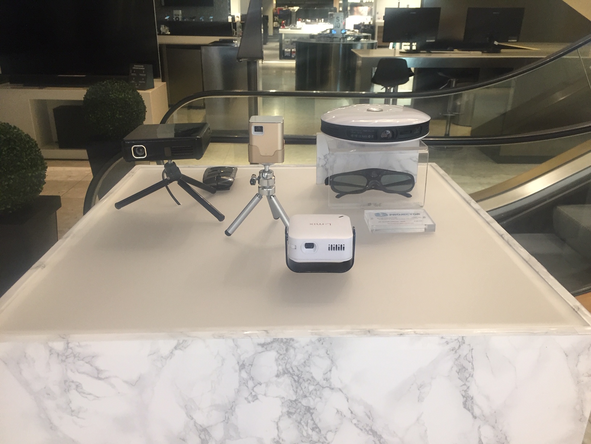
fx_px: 495
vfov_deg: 48.2
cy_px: 222
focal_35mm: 29
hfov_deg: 61.7
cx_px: 296
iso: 160
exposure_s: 1/33
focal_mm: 4.15
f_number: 2.2
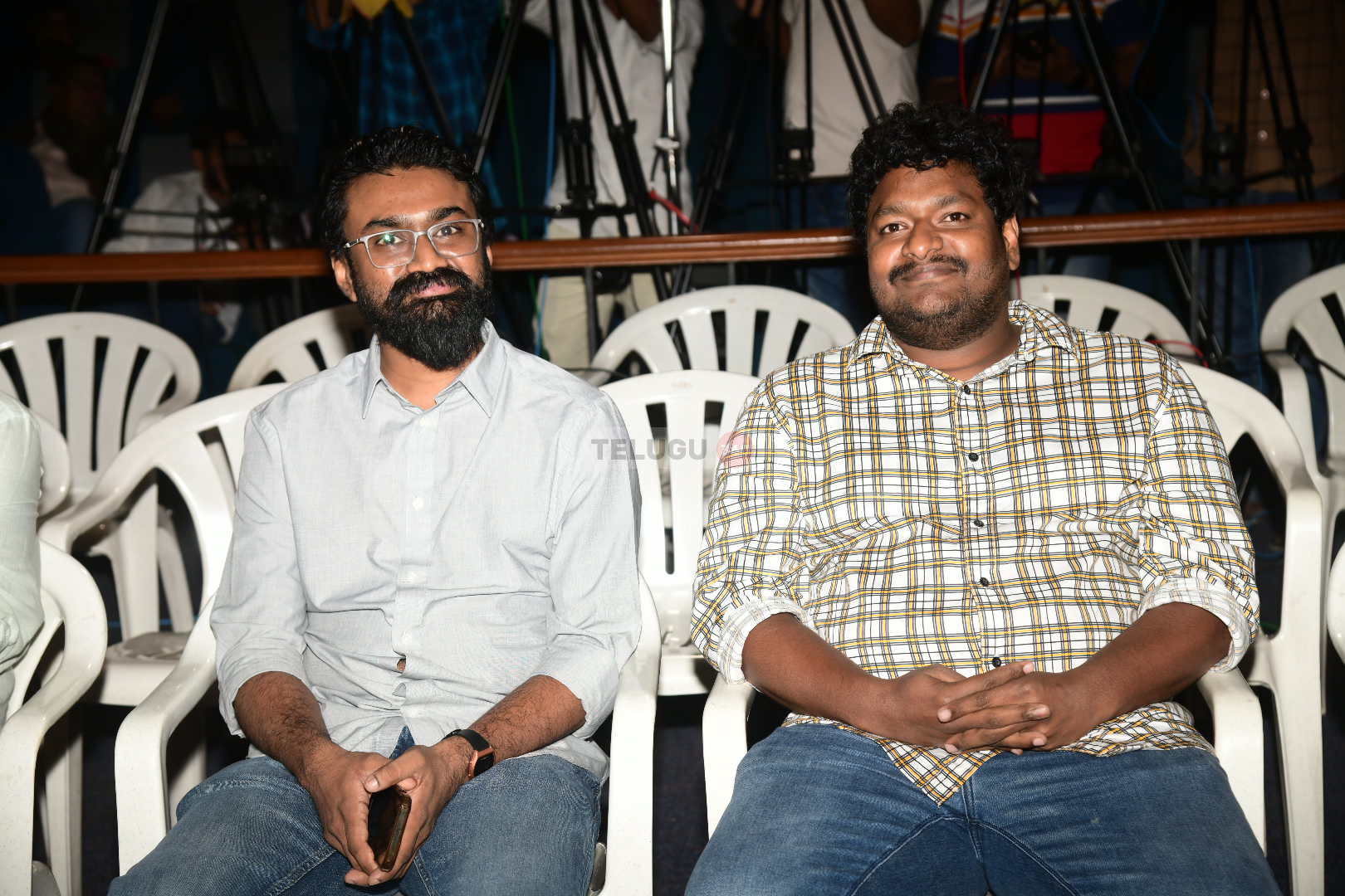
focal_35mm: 112
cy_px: 448
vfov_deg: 12.2
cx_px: 672
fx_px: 4184
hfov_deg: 18.3
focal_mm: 112
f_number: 5.6
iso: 320
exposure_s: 1/100
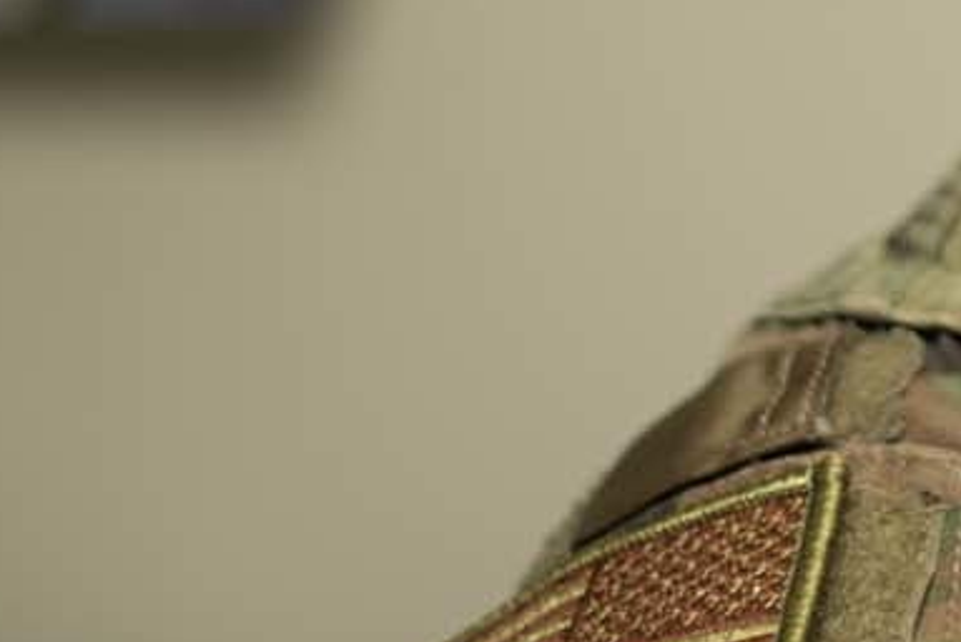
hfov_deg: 8.4
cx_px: 1859
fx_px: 6278
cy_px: -470
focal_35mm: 235
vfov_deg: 5.8
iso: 125
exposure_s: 1/125
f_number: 1.4
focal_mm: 50
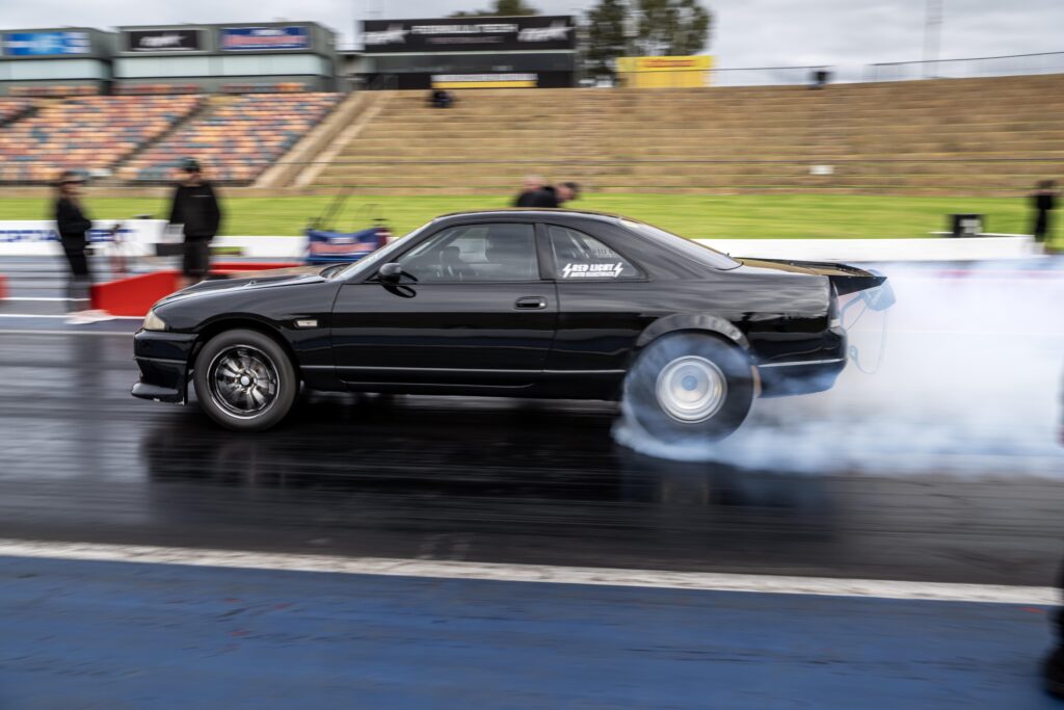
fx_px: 946
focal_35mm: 32
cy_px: 355
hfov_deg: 58.7
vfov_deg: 41.1
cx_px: 532
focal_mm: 32
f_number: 10
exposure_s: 1/60
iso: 100
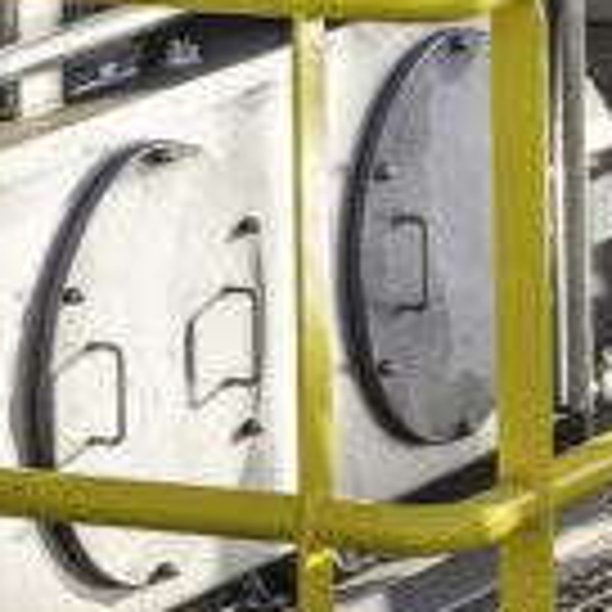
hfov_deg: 4.3
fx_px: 8061
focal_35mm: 403
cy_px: -216
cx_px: 976
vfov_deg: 4.3
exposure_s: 1/800
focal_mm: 70
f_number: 5
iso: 200
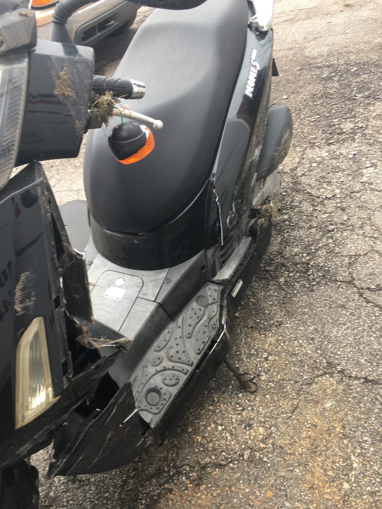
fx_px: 427
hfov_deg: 48.2
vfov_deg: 61.7
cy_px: 254
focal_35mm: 29
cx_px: 191
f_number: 2.2
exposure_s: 1/60
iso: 25
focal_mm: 4.15
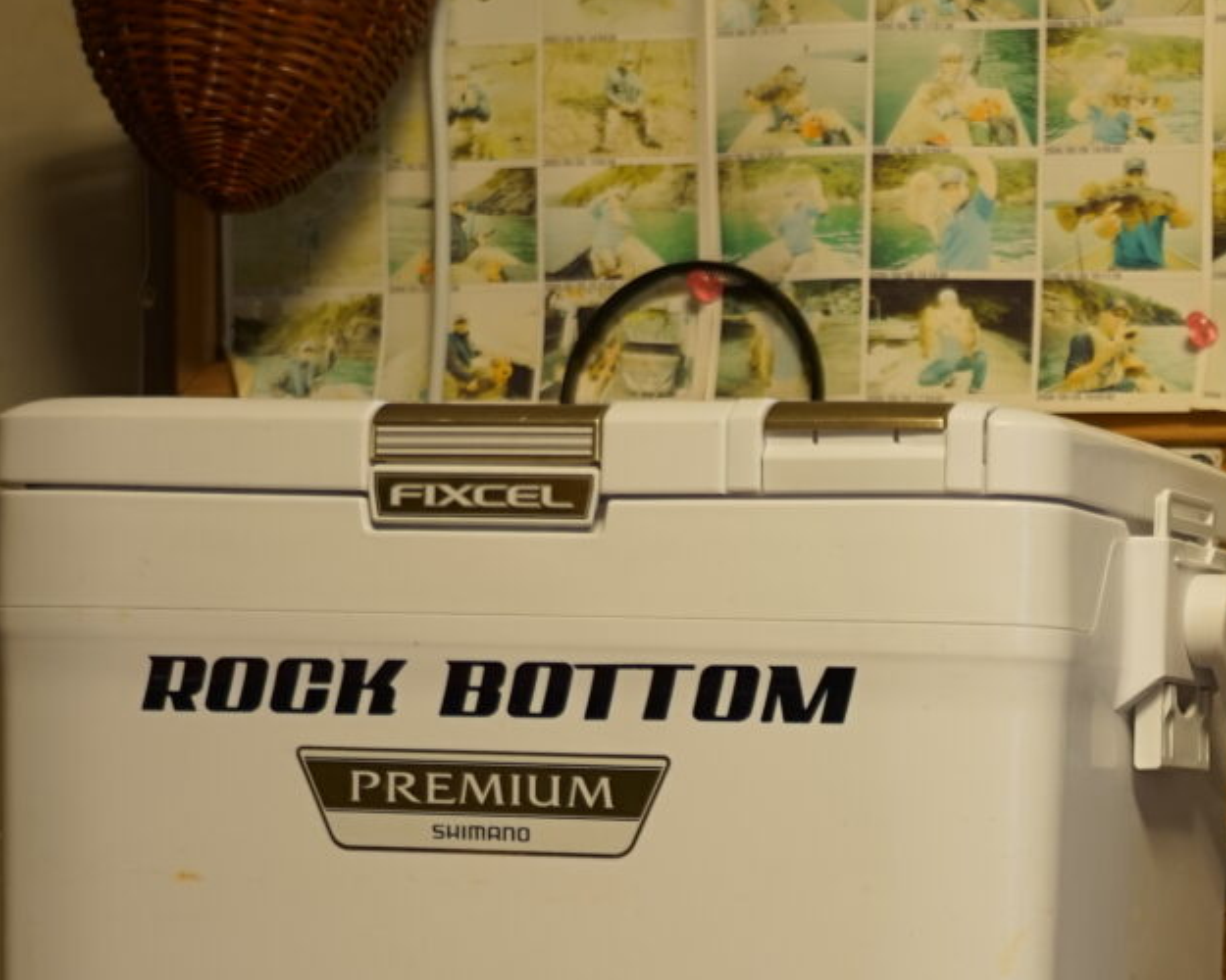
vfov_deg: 12.0
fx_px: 4572
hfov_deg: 14.9
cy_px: 1161
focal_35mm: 126
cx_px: 1377
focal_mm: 41
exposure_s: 1/60
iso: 640
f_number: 4
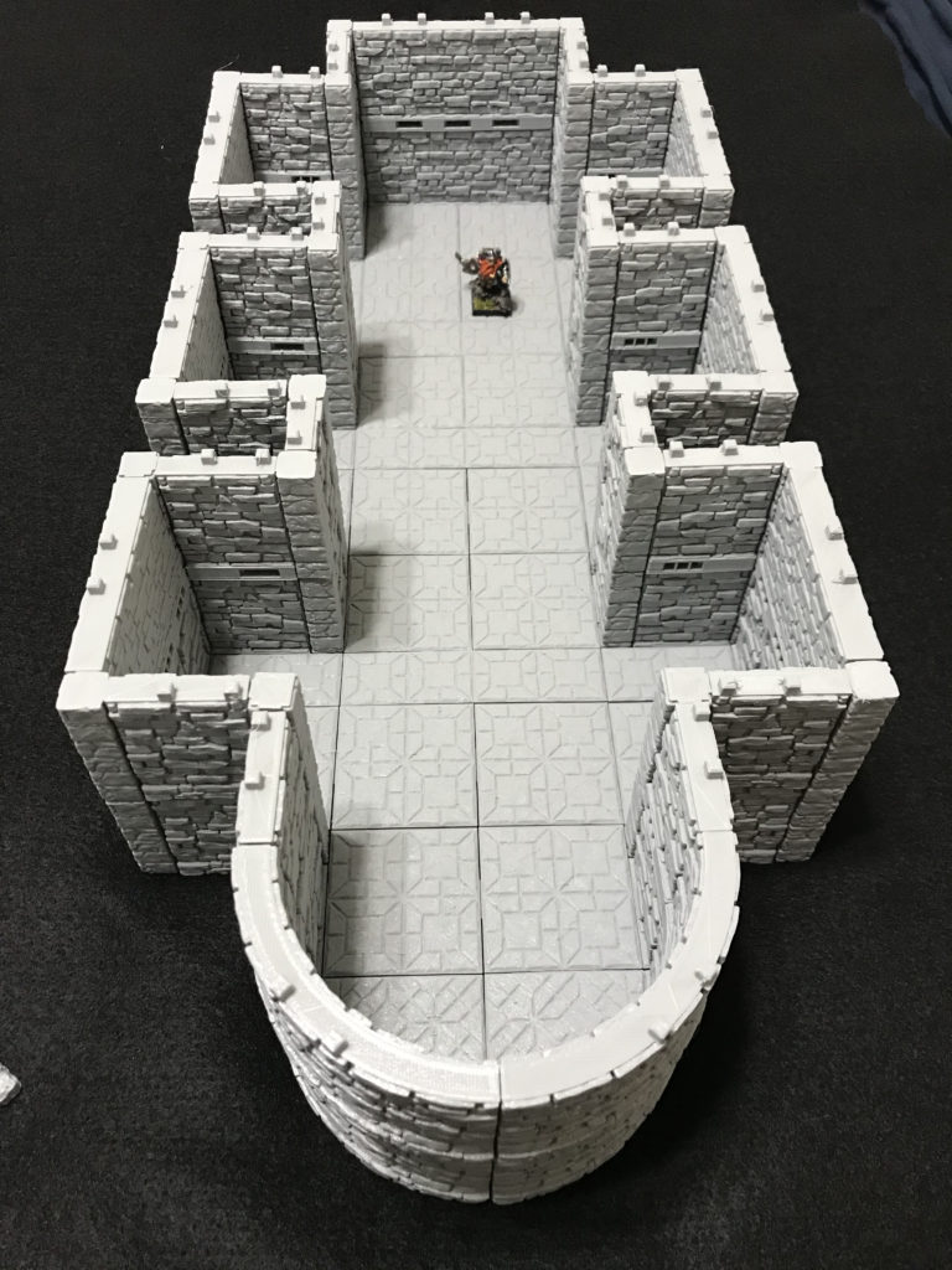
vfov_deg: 63.4
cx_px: 476
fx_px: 1027
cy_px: 635
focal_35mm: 28
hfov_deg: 49.7
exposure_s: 1/15
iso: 80
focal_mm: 3.99
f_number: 1.8
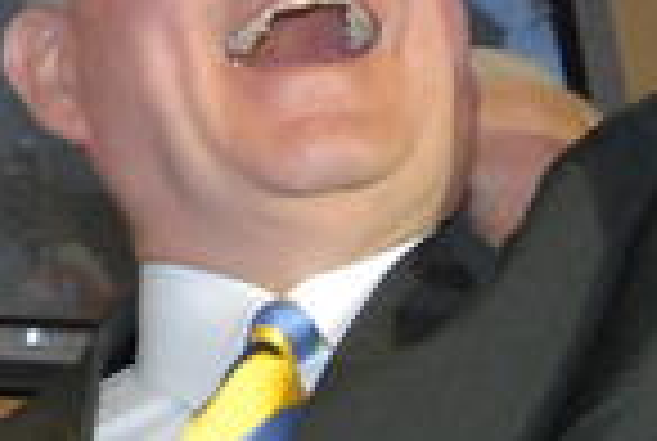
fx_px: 3929
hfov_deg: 9.1
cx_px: -578
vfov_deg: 6.3
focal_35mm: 215
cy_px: -223
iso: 1250
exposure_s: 1/160
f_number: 4
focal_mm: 25
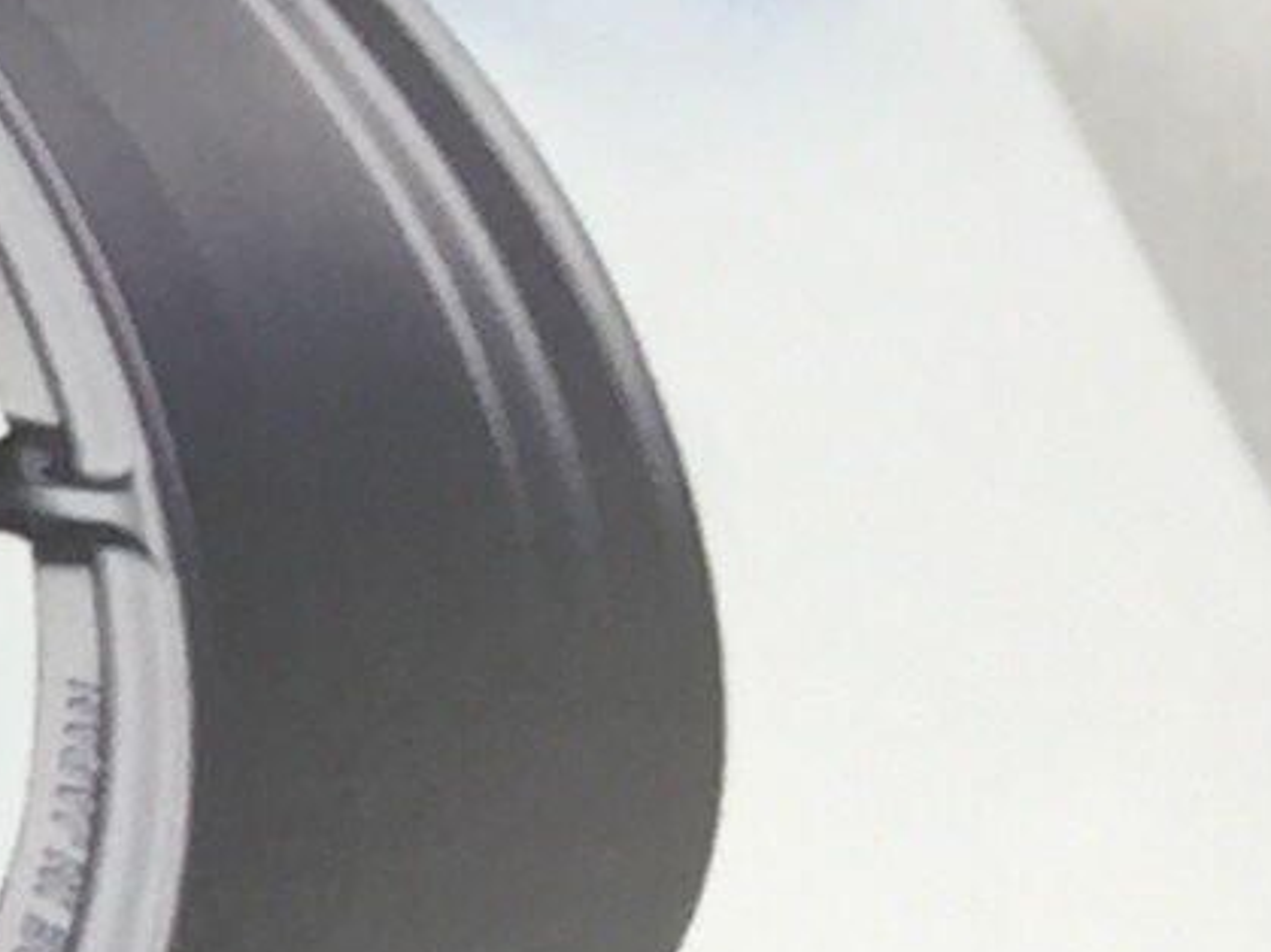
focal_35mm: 226
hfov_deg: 7.1
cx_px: -3446
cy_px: 1161
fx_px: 8296
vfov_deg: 6.5
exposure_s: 1/50
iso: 40
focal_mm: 4.15
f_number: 2.2
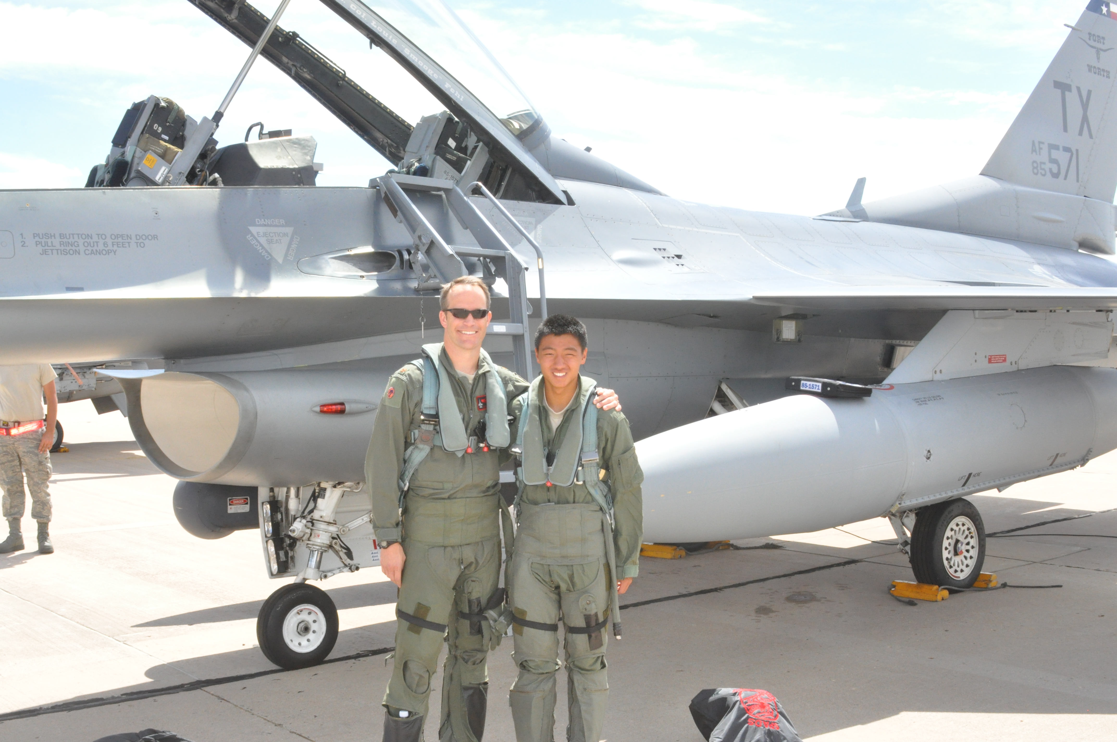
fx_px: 1302
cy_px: 371
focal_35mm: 42
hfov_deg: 46.4
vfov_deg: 31.8
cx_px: 558
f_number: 22
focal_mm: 28
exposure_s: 1/200
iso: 1250
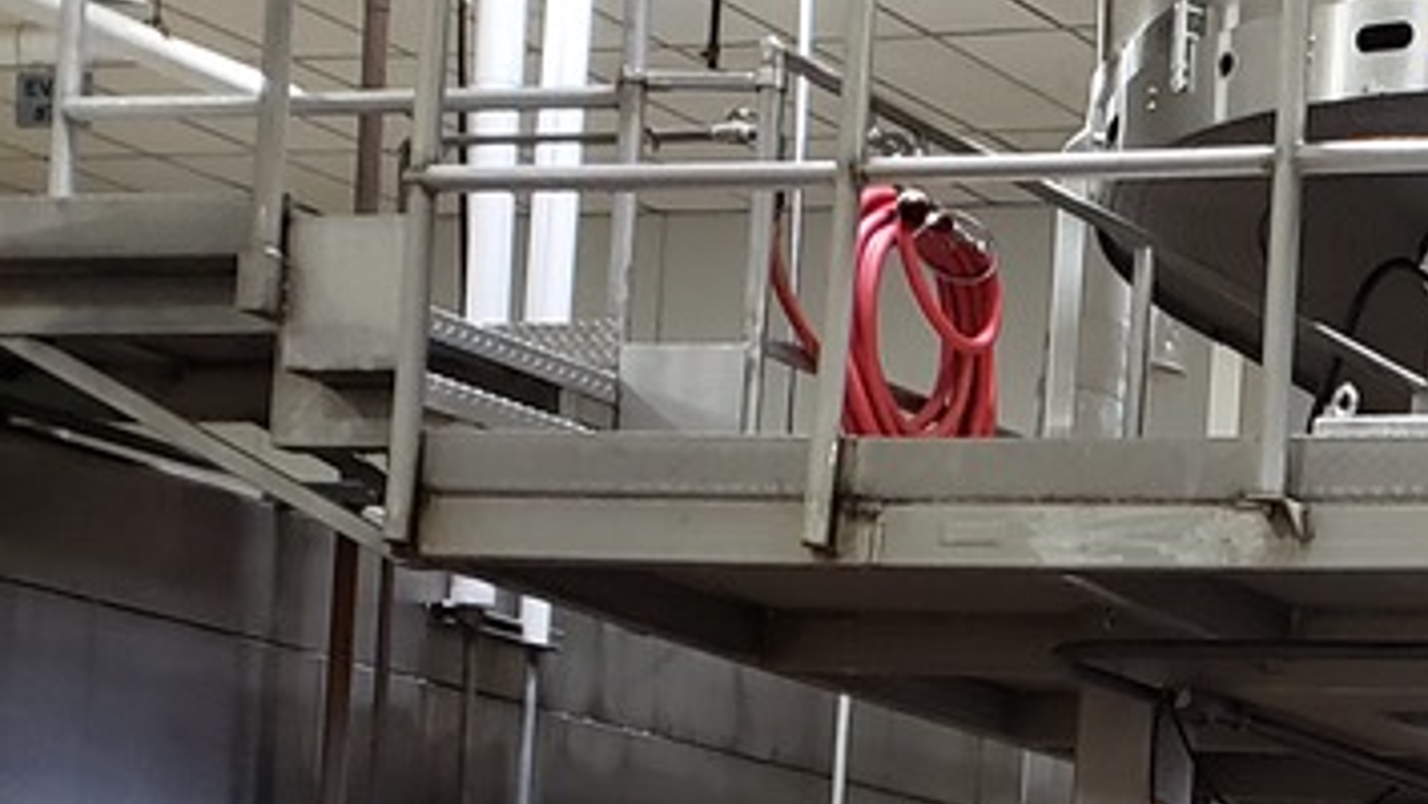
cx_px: 2570
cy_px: 1250
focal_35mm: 102
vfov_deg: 11.3
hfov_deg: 17.2
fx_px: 3864
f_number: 2.4
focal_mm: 4.3
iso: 320
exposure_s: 1/40
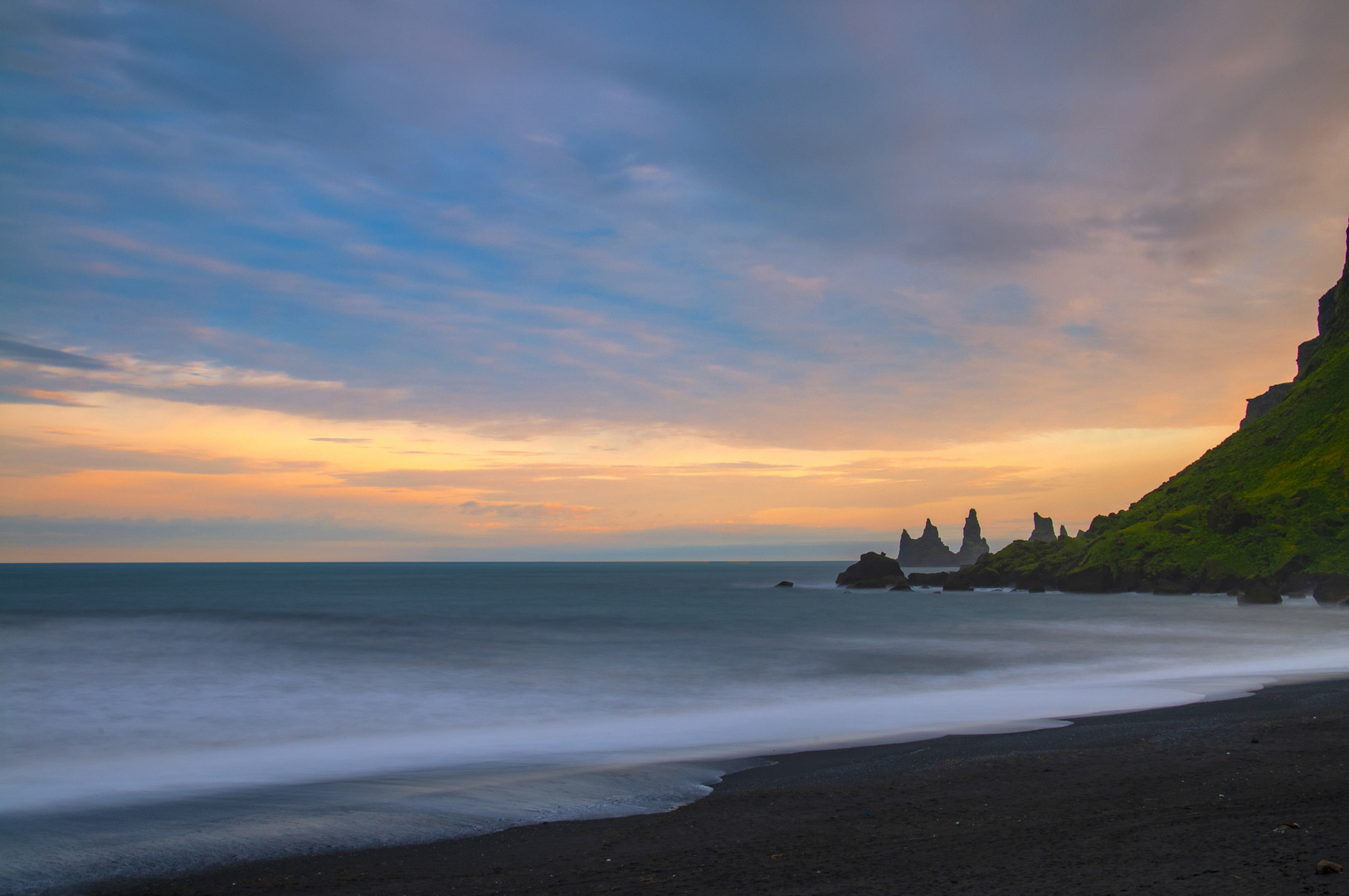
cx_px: 674
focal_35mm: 42
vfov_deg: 31.8
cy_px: 448
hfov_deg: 46.4
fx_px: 1572
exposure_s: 20
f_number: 22
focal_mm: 28
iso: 100
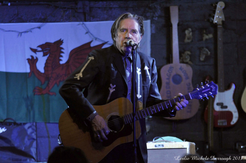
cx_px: 123
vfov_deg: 6.8
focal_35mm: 202
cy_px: 82
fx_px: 1382
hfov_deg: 10.2
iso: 1250
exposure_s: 1/50
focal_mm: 135
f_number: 2.8
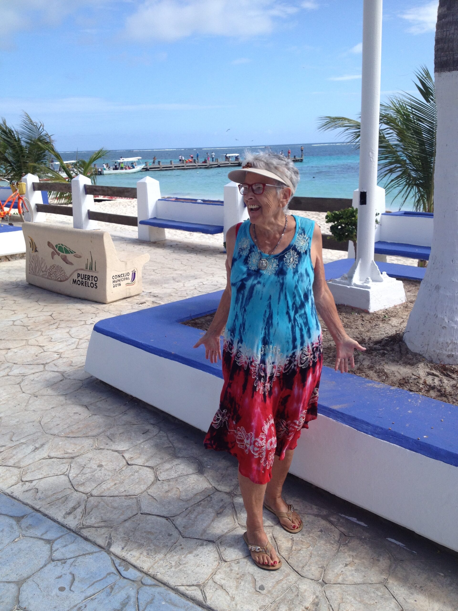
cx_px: 229
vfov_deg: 52.6
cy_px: 306
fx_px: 617
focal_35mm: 35
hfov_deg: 40.7
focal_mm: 4.28
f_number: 2.4
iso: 50
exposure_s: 1/1346
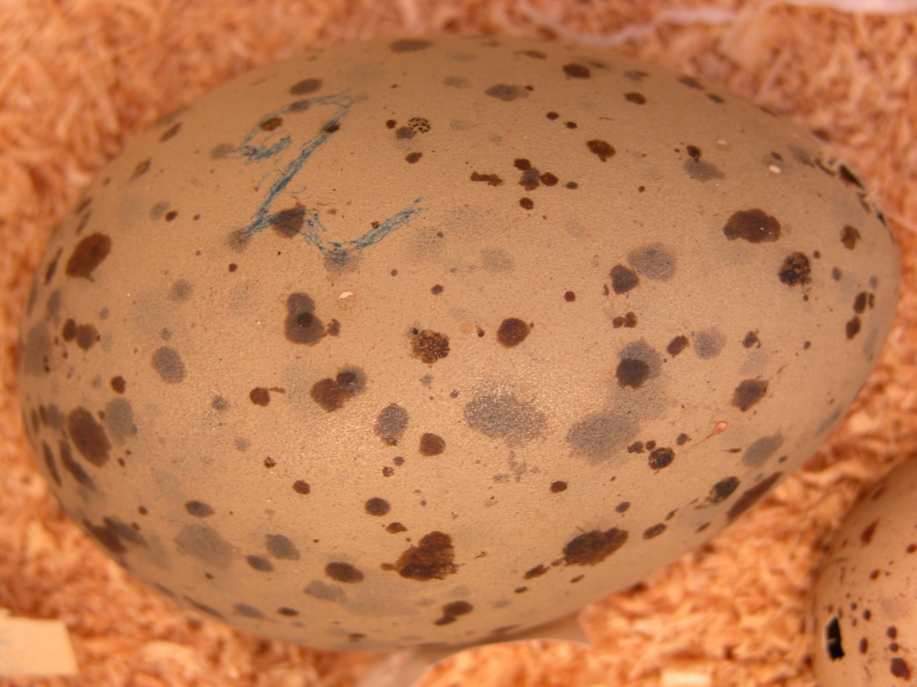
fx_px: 2437
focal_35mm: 92
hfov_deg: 21.3
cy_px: 344
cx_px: 458
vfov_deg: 16.1
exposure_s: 1/60.9
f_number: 4
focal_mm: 23.7
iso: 100
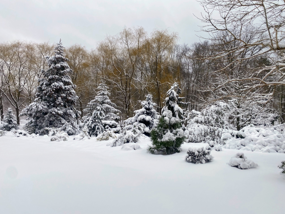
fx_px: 214
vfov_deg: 53.1
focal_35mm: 26
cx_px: 142
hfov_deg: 67.3
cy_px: 107
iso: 32
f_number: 1.8
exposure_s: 1/219
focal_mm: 4.25
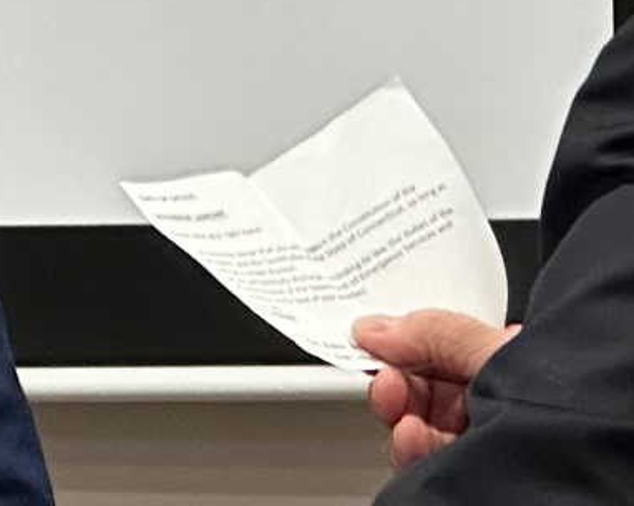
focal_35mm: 397
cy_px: 141
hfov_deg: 4.9
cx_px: 216
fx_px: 7444
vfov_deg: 3.9
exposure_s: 1/41
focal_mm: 9
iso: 500
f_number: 2.8
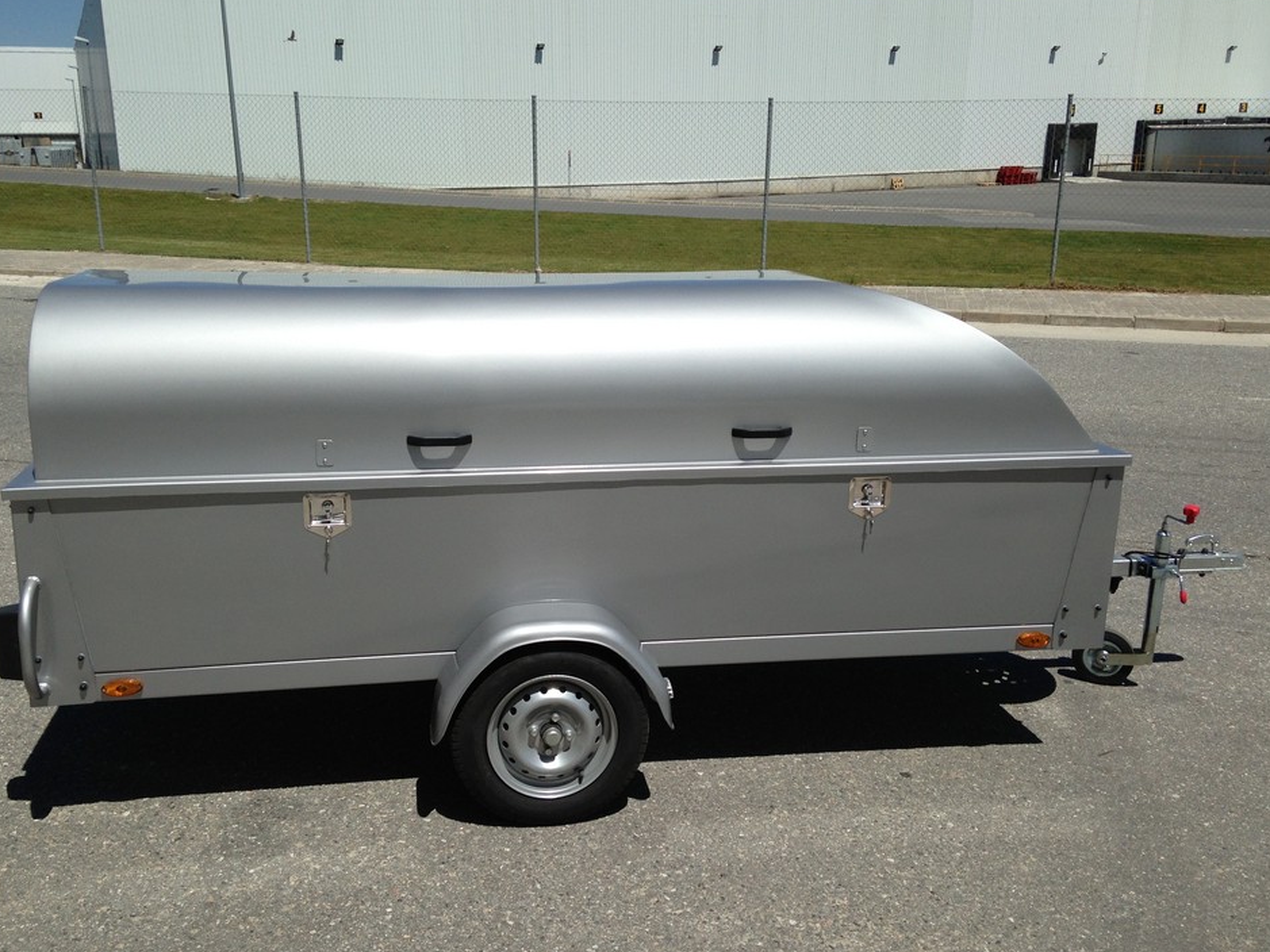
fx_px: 1321
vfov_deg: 39.6
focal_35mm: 36
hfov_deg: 51.3
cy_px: 480
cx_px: 594
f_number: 2.4
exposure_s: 1/2857
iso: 50
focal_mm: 4.13
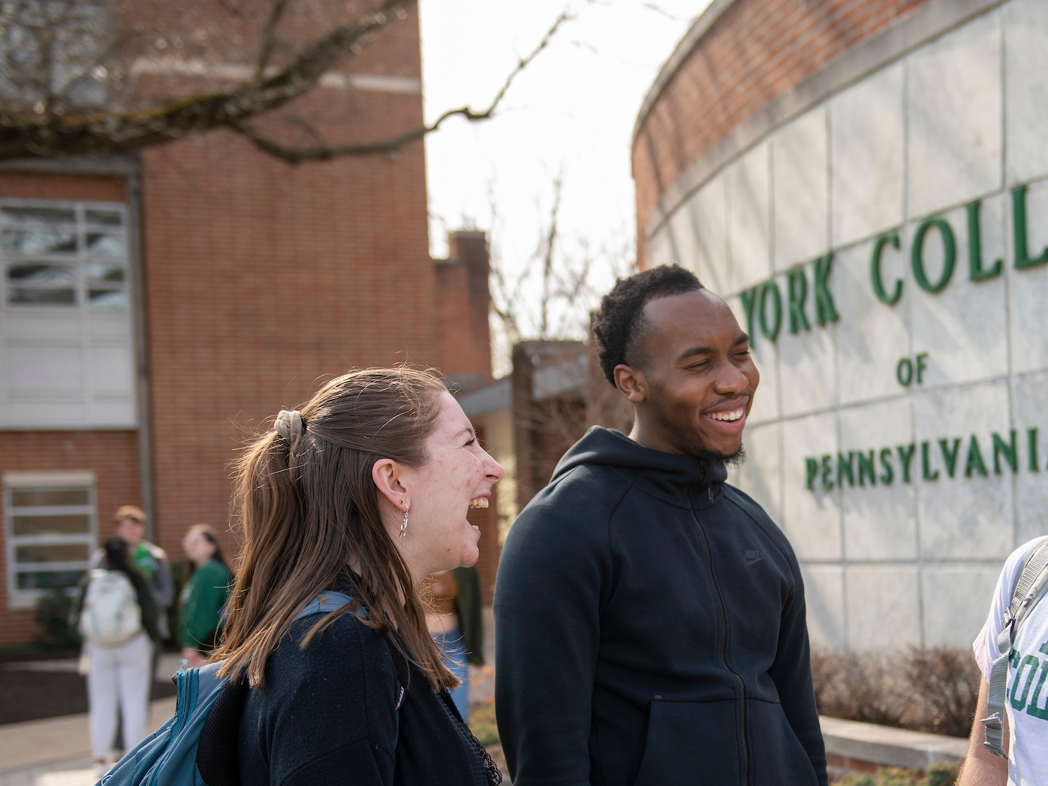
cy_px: 563
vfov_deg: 24.6
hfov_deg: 32.5
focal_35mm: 59
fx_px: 1787
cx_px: 689
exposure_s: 1/640
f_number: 3.5
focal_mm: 38
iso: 200
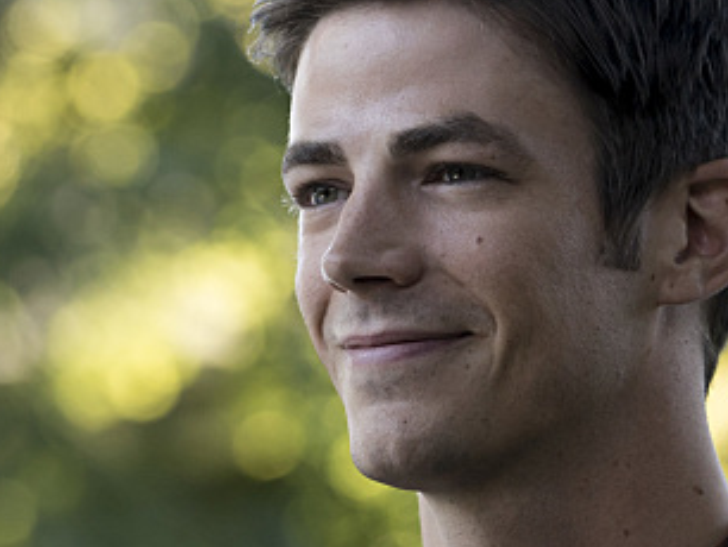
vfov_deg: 3.2
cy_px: 390
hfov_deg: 4.2
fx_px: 9829
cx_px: 328
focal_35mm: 467
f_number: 5.6
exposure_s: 1/320
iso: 1250
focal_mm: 186
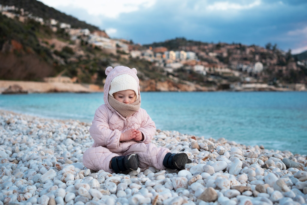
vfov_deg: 27.0
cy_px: 102
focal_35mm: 50
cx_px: 154
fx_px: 426
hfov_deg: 39.6
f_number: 2.2
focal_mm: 33
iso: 160
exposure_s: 1/125
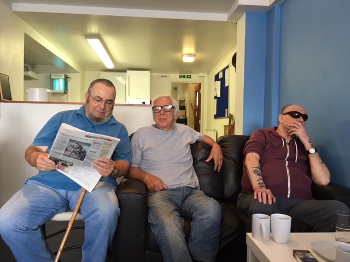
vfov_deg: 48.2
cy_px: 131
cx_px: 175
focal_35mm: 29
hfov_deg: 61.7
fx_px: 293
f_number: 2.2
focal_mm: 4.15
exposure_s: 1/33
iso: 64
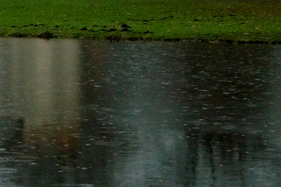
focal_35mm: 130
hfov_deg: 14.9
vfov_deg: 10.4
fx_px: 1014
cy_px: -26
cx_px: -115
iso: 2000
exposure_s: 1/60
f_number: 4
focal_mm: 28
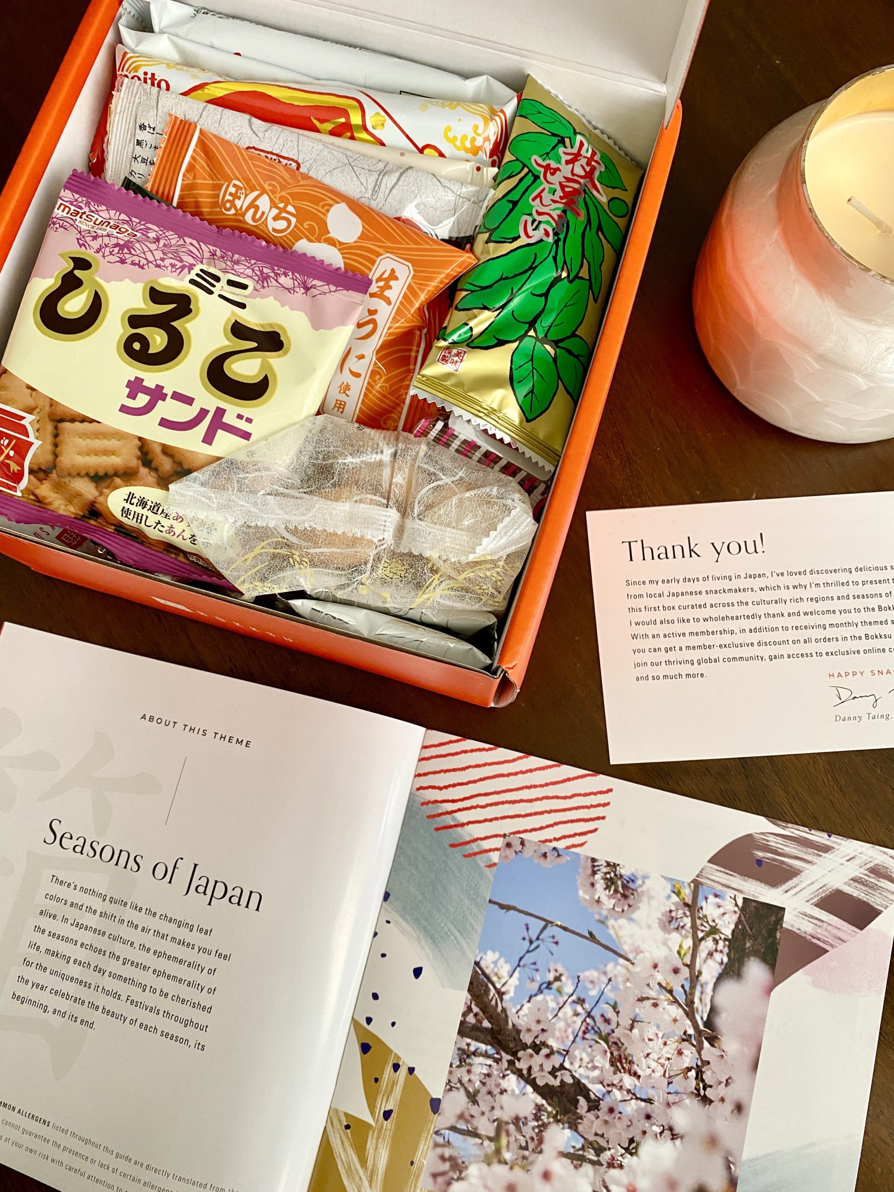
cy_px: 596
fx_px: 895
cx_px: 447
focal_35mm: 26
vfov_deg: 67.3
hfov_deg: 53.1
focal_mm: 4.25
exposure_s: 1/60
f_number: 1.8
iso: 160
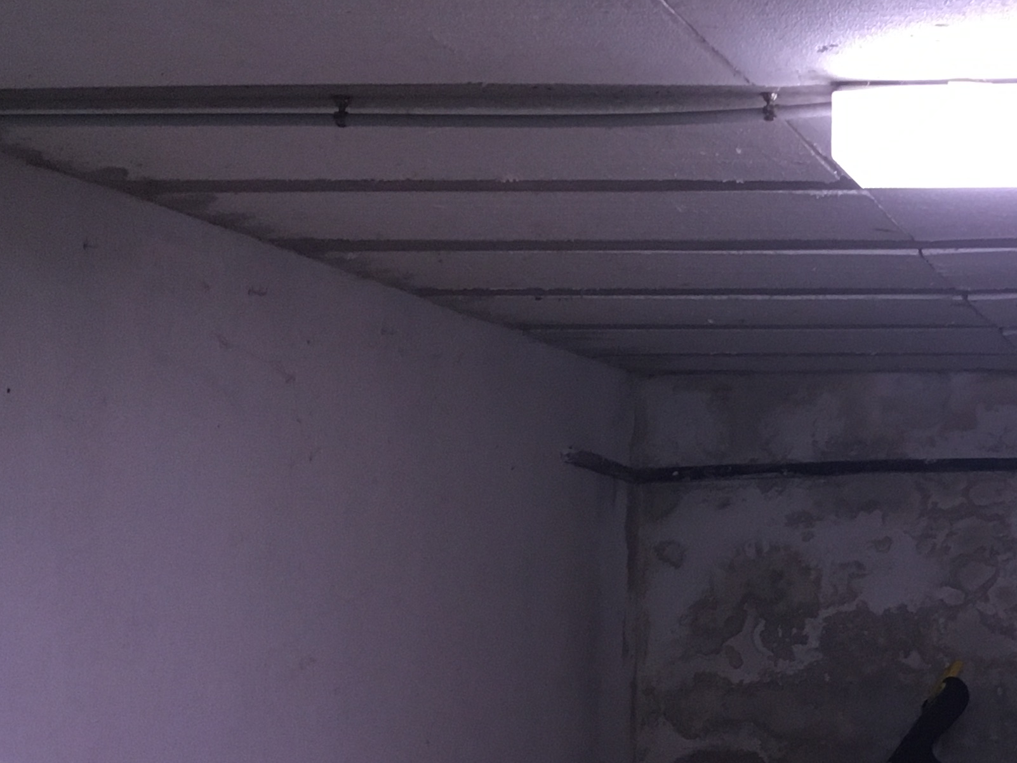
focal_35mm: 73
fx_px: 2144
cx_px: 1092
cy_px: 551
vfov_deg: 20.0
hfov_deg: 25.0
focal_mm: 4.15
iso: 160
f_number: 2.2
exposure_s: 1/33
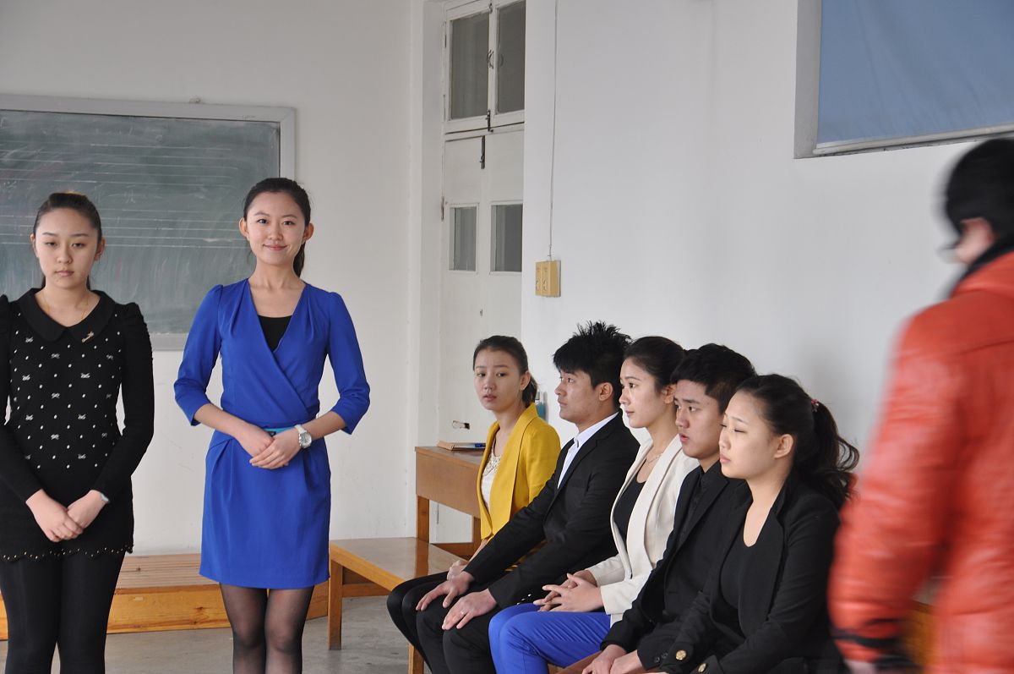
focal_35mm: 78
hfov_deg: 26.0
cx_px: 507
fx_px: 2194
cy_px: 337
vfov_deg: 17.4
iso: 320
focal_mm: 52
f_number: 5.6
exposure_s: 1/30
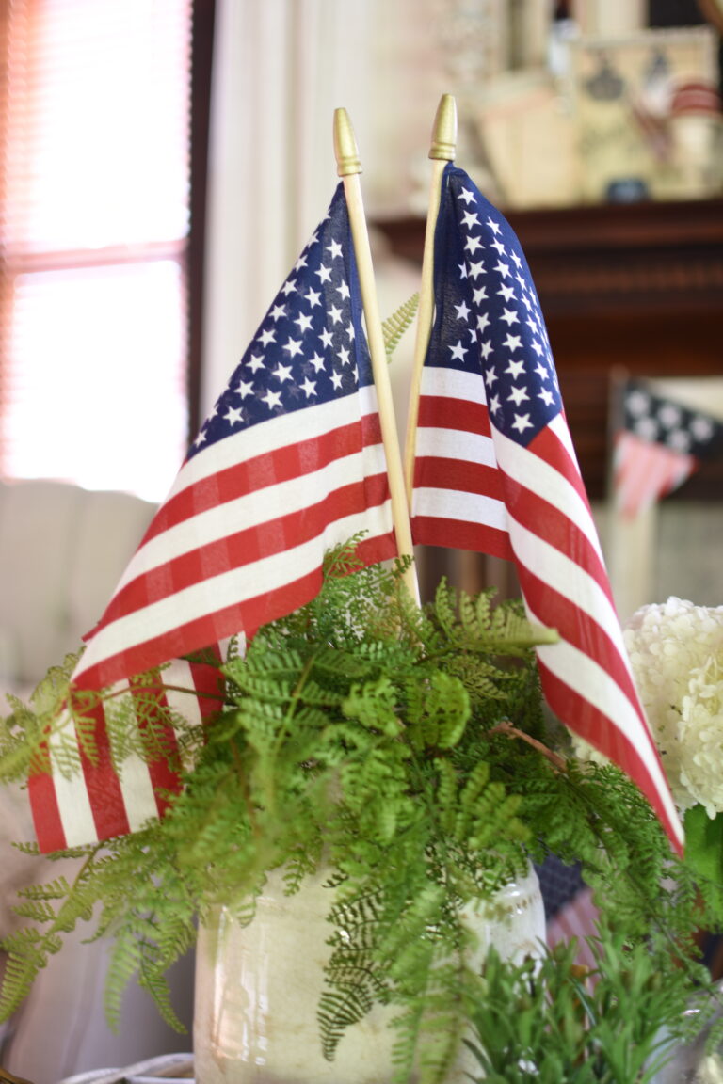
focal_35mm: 52
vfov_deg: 37.9
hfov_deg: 25.8
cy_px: 542
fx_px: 1581
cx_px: 362
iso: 100
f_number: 1.8
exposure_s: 1
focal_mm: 35
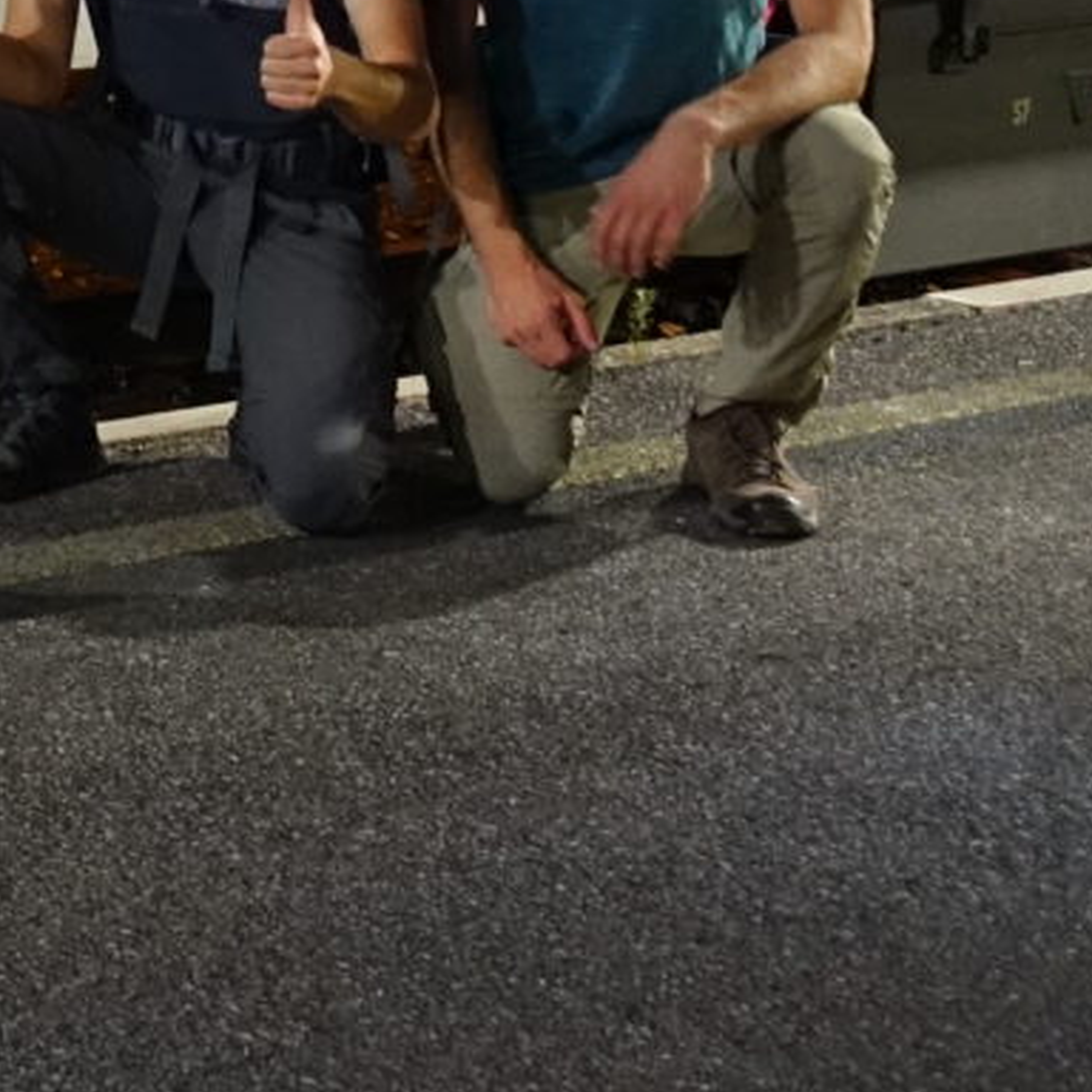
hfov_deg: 10.6
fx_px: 5175
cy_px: -357
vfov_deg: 11.7
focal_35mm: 145
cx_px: -1393
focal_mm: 11.81
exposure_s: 1/8
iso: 1000
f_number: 2.8
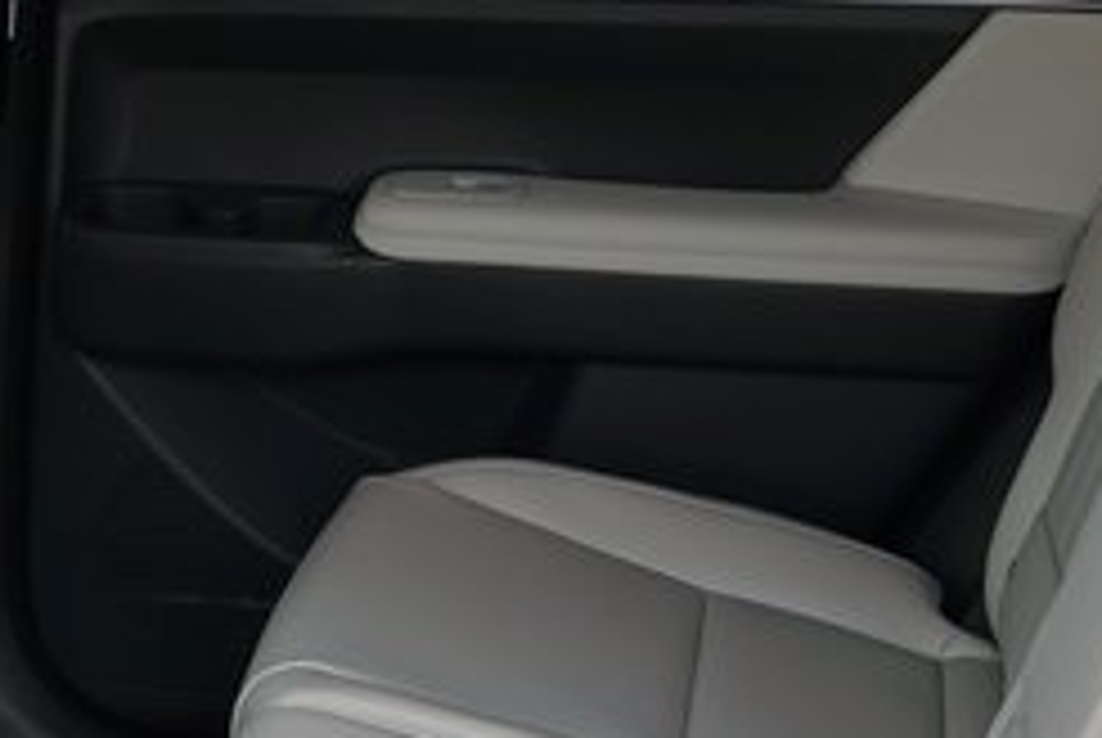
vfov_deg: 13.5
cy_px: 801
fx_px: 3065
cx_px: 369
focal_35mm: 100
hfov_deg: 20.3
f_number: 5.6
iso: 100
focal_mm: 24
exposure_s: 1/50
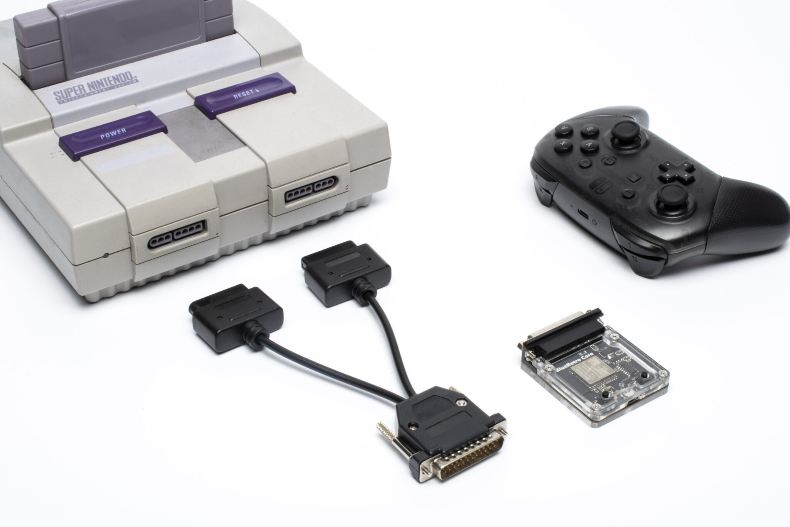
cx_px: 395
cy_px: 264
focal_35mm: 63
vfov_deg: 21.6
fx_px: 1382
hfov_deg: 31.9
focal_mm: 42
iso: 200
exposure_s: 1/125
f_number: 32
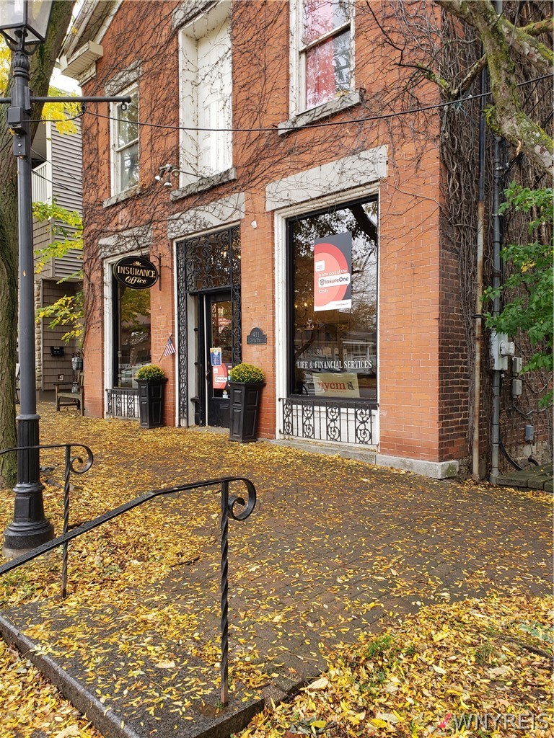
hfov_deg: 53.1
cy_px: 369
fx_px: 555
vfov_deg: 67.3
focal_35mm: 26
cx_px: 277
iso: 80
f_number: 2.4
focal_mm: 4.3
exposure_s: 1/120
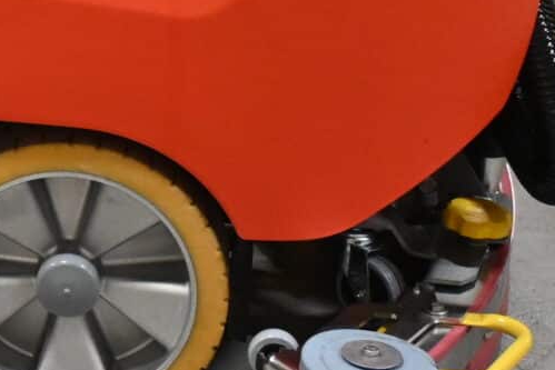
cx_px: -397
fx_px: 3143
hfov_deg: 9.7
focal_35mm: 204
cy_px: -256
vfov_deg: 6.6
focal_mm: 26.5
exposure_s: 1/40
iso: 2000
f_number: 4.5
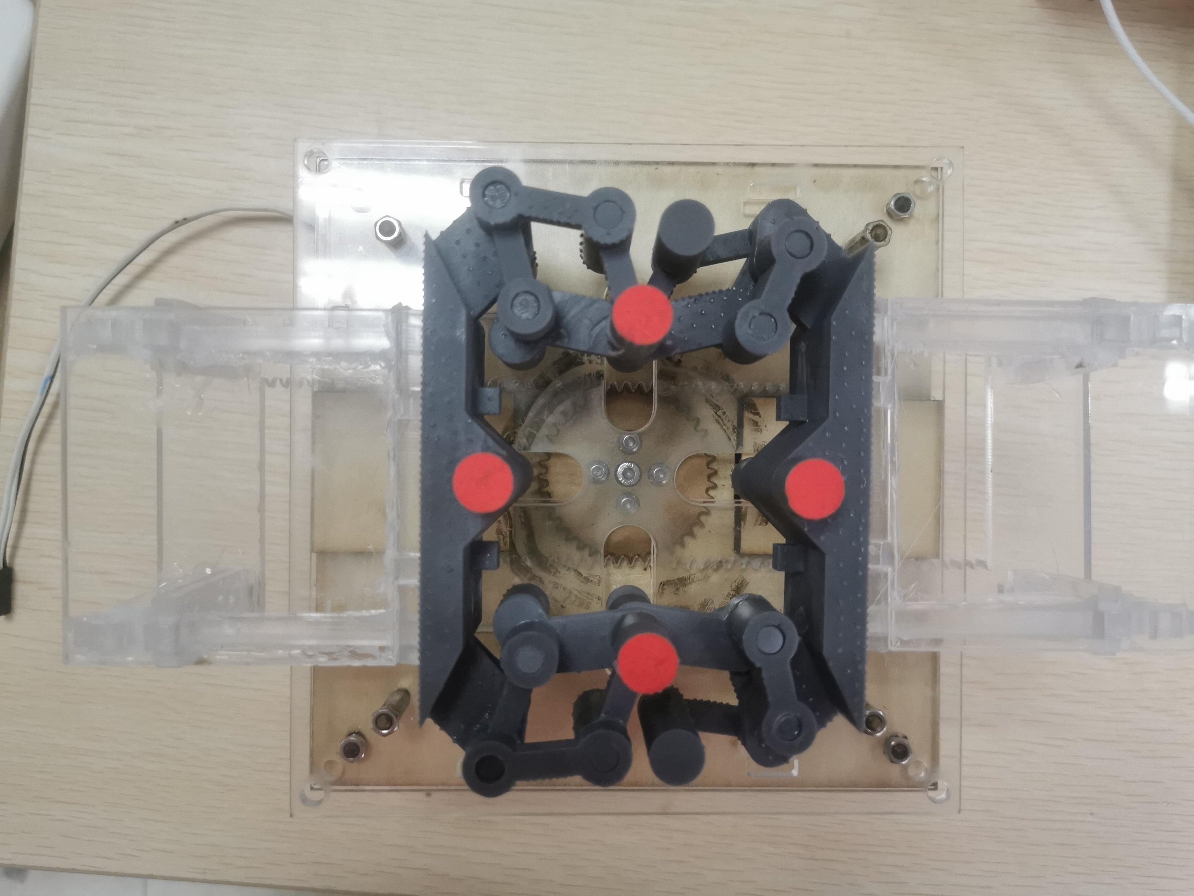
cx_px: 597
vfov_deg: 51.4
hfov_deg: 65.3
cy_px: 448
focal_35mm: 27
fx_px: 931
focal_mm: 5.58
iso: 250
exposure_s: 1/100
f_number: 1.8
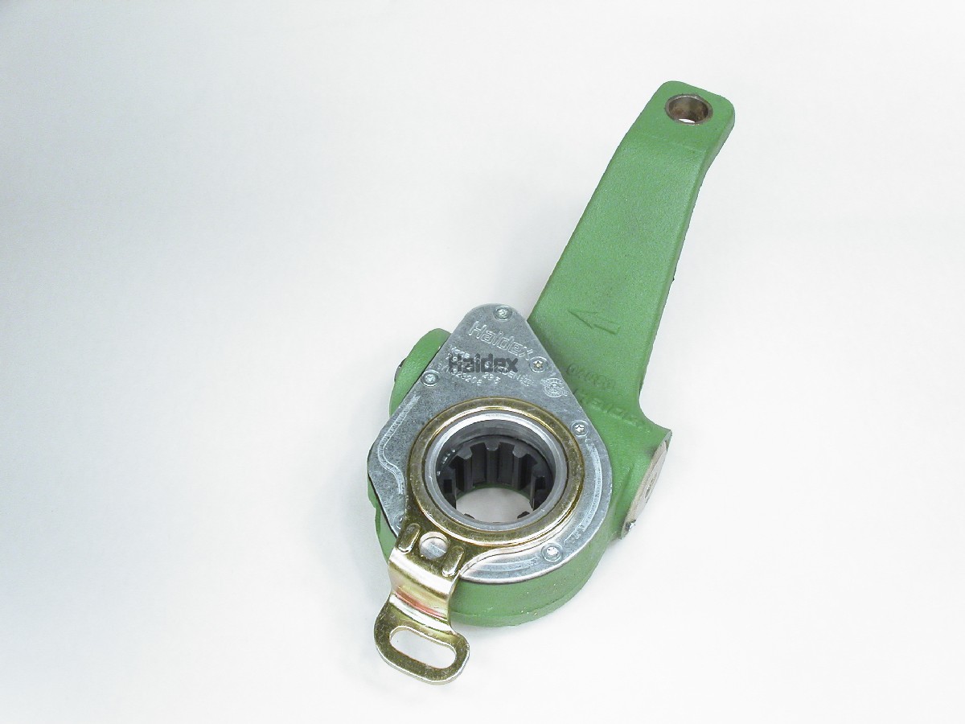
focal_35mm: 38
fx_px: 1059
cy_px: 362
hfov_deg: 49.0
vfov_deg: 37.7
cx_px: 482
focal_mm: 7.8
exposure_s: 1/15
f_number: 6.7
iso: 100
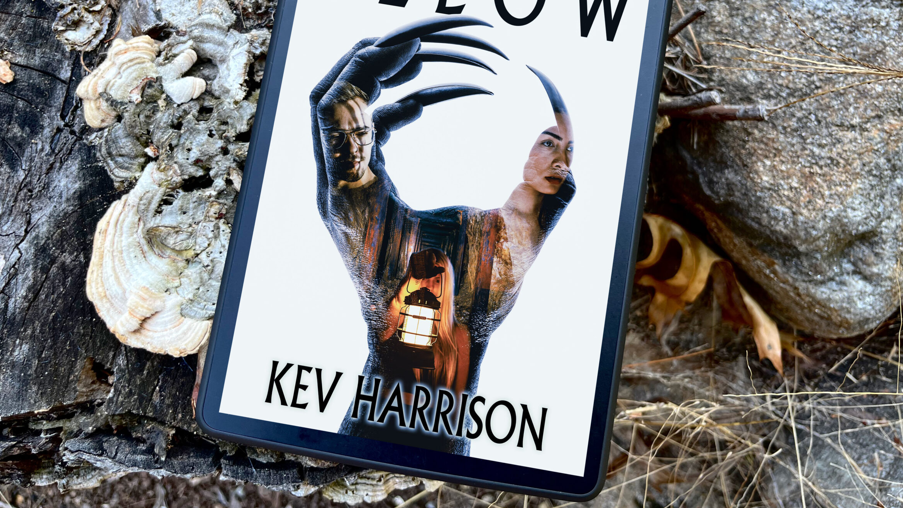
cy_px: 165
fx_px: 742
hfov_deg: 62.6
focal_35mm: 31
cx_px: 461
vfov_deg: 37.3
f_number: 1.6
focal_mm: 5.1
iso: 32
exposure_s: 1/122
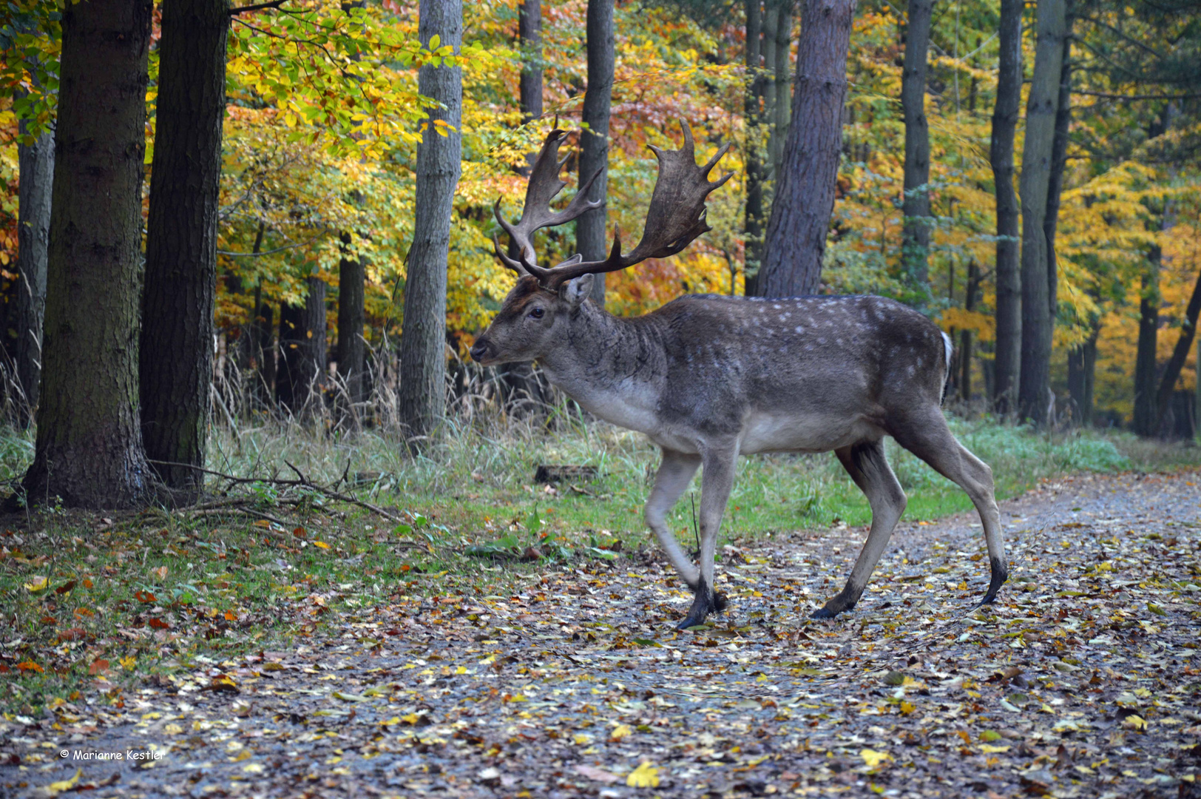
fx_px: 5250
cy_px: 400
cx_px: 600
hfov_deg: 13.1
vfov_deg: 8.7
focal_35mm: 158
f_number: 5.6
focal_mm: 105
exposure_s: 1/125
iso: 450
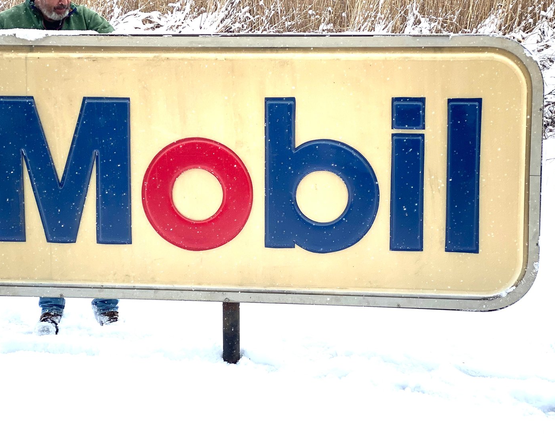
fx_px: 1199
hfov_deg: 26.1
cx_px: 250
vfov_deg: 20.9
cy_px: 177
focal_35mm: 73
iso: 20
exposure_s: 1/716
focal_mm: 6
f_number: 2
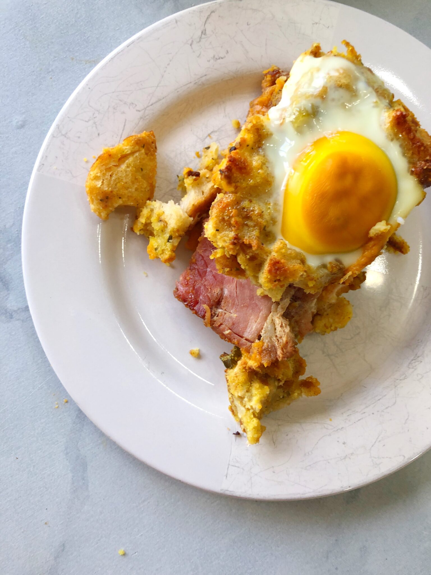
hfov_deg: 49.7
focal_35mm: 28
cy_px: 288
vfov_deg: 63.4
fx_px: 465
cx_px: 216
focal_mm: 3.99
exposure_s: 1/24
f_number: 1.8
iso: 40
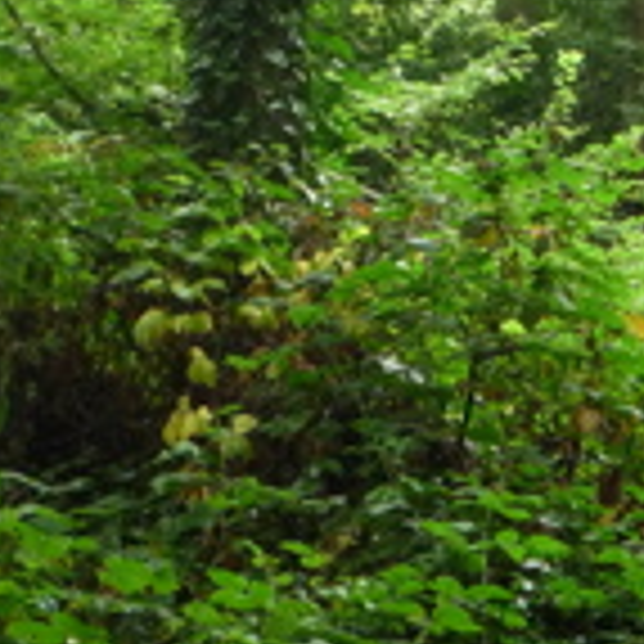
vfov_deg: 17.8
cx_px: 552
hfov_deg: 17.9
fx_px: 2021
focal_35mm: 96
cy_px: 45
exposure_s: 1/30
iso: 320
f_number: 3.3
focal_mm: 5.2
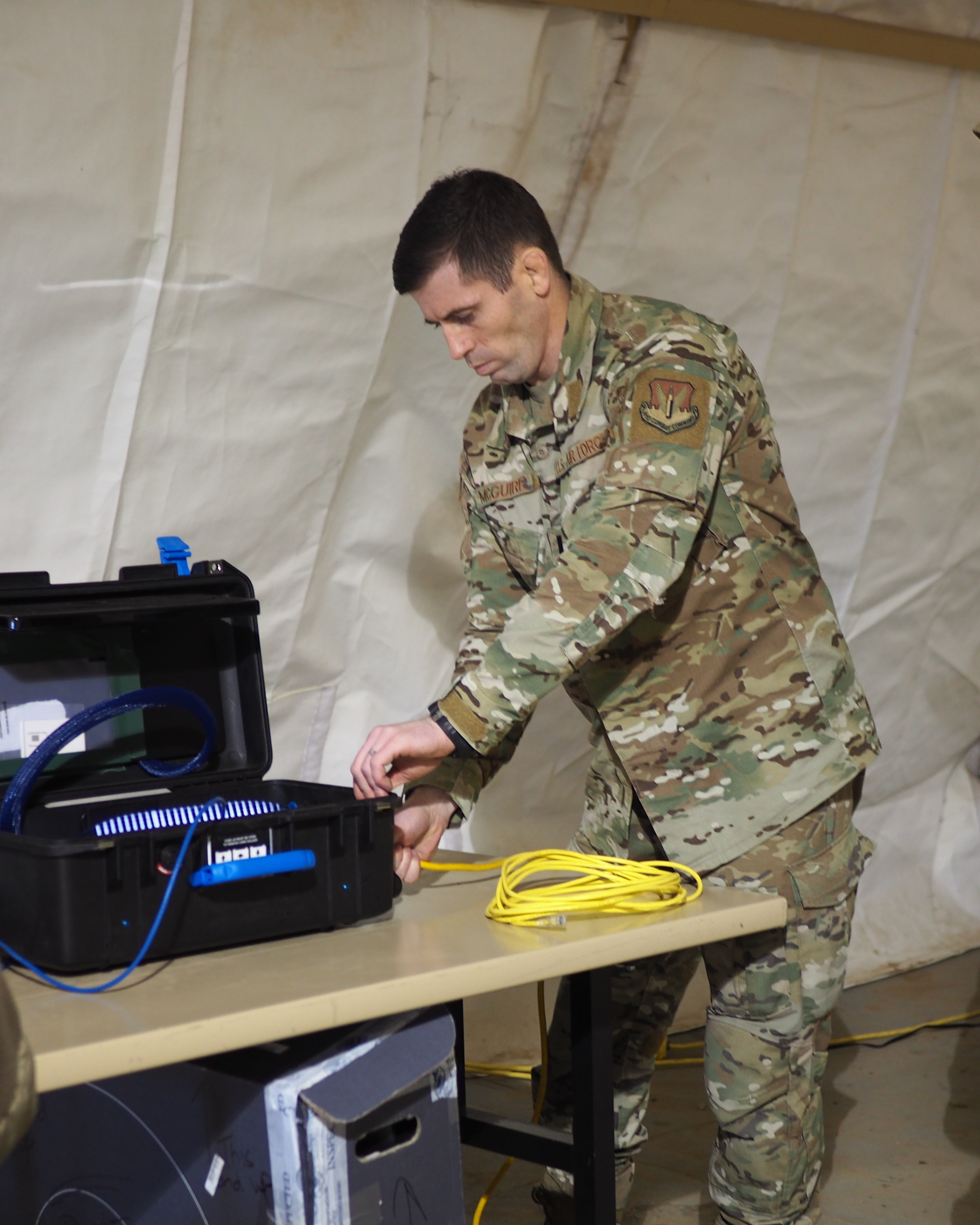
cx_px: 510
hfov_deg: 23.1
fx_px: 2393
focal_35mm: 66
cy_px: 610
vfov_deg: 28.7
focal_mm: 25
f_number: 1.7
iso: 320
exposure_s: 1/60
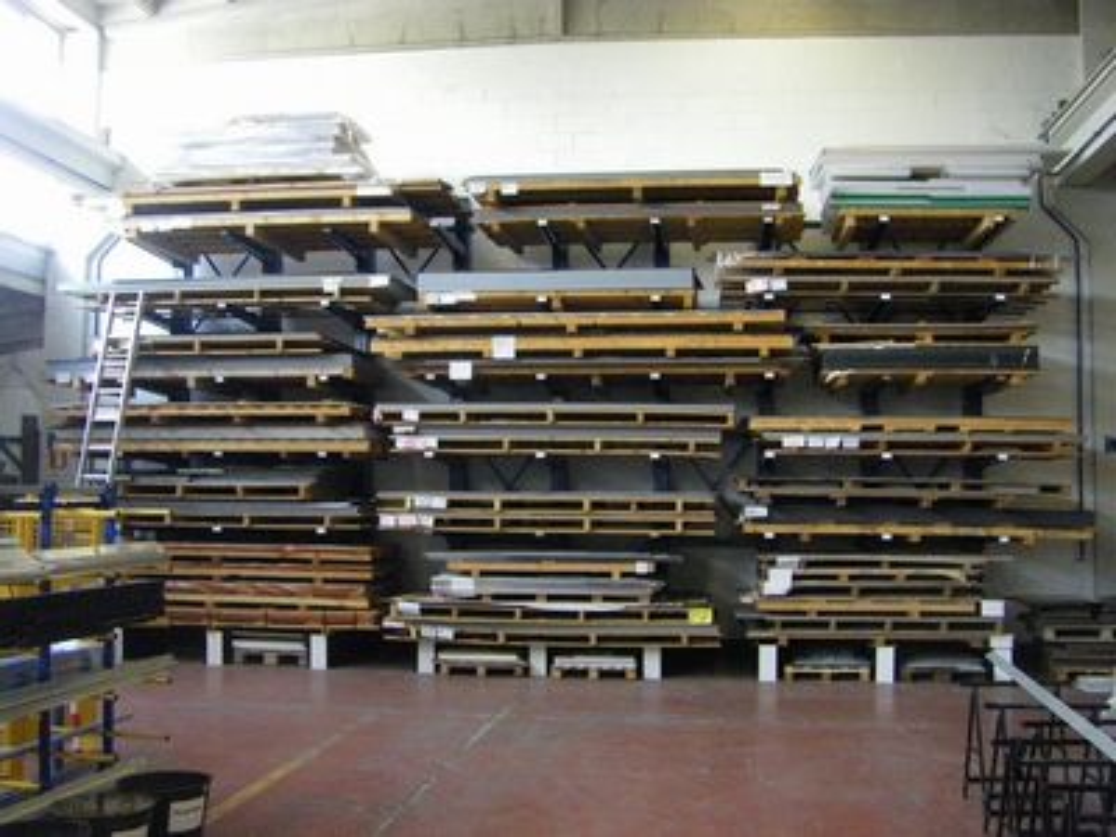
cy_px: 418
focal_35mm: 38
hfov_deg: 49.0
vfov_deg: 37.7
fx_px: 1225
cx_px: 558
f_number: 3.5
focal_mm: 6.3
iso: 800
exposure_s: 1/40
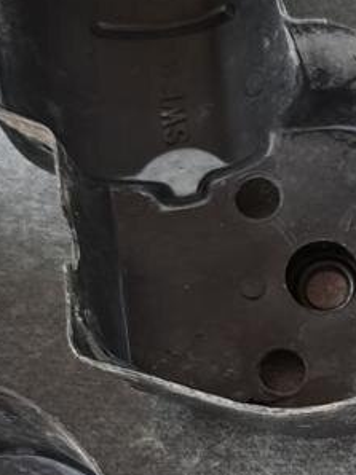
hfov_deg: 11.0
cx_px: 552
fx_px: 1771
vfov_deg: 15.1
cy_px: 435
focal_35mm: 129
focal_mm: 5.23
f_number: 1.8
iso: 50
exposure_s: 1/50
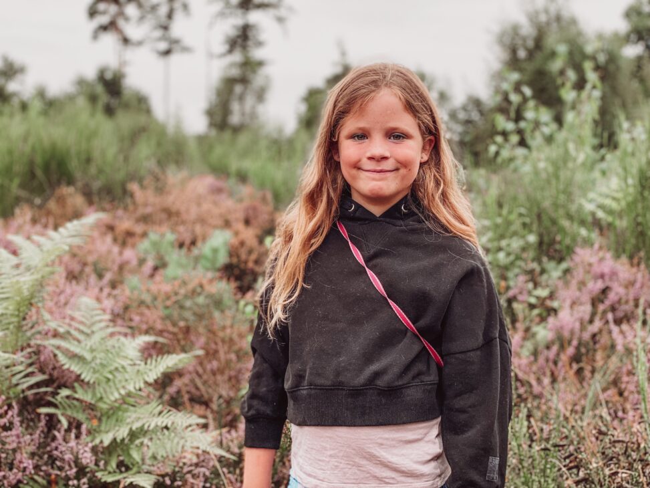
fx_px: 977
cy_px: 244
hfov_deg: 36.8
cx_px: 325
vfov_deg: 28.0
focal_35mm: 52
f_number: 2
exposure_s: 1/400
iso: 20
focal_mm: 6
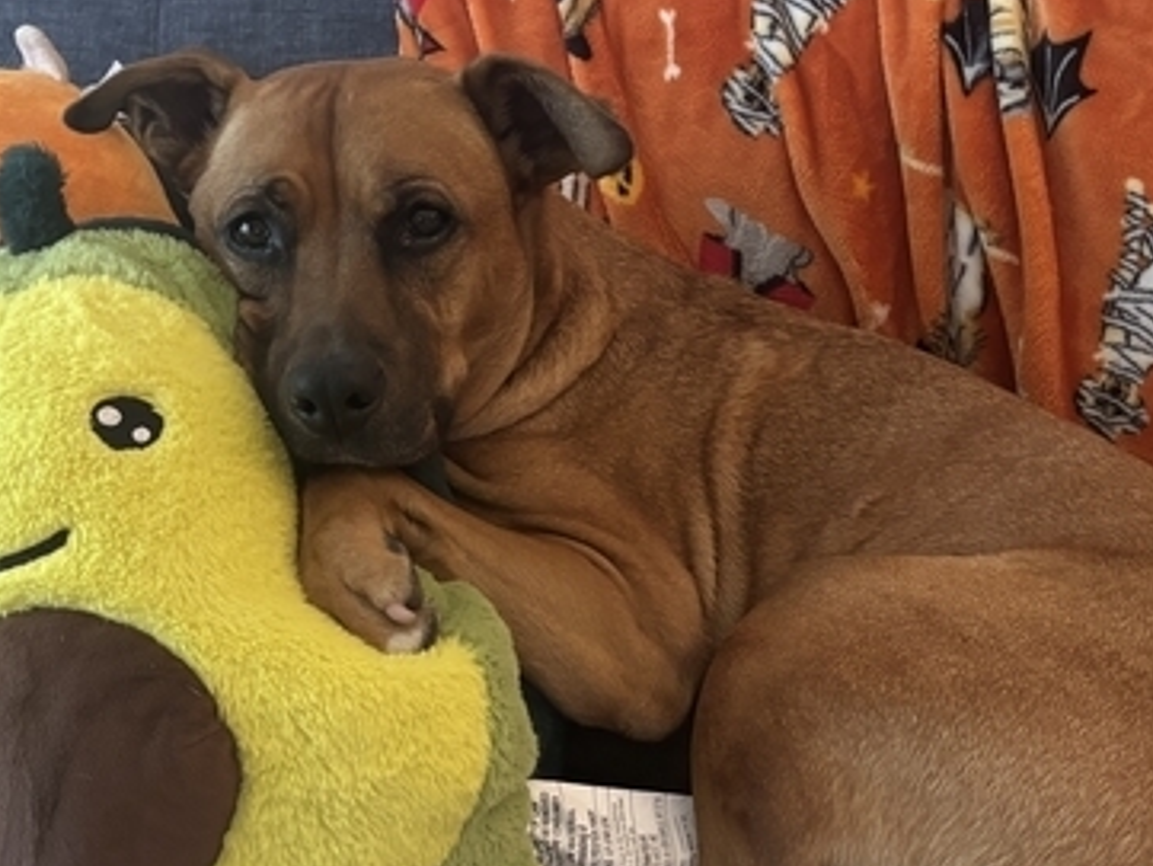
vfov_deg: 31.9
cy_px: 577
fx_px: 1499
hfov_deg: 42.1
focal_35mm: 45
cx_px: 548
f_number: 1.6
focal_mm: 5.96
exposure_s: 1/30
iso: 500
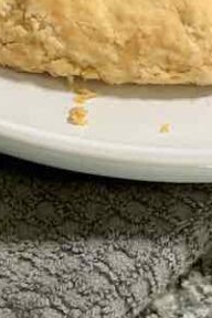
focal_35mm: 144
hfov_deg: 9.5
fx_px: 1272
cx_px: 8
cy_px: -88
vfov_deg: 13.7
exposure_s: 1/60
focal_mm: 6
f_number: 2.4
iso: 125
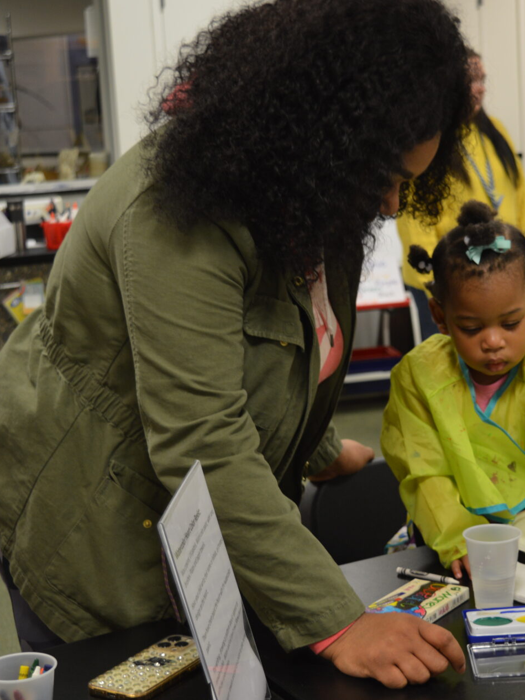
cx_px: 400
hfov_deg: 21.5
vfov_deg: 28.7
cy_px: 348
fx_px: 1370
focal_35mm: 68
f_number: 4.2
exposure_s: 1/50
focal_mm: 31
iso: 400
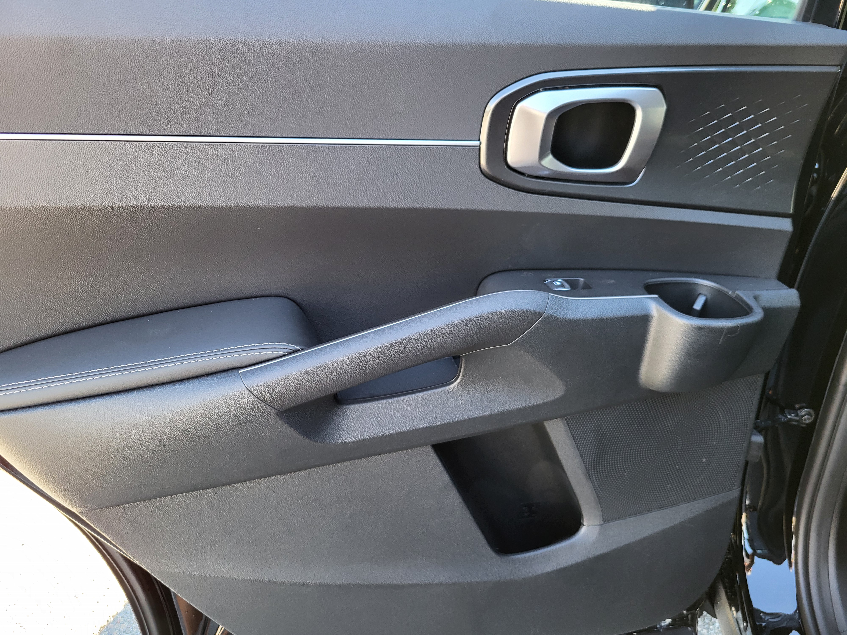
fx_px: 636
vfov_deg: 53.1
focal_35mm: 26
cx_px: 424
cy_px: 318
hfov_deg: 67.3
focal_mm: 5.4
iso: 250
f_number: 1.8
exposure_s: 1/120
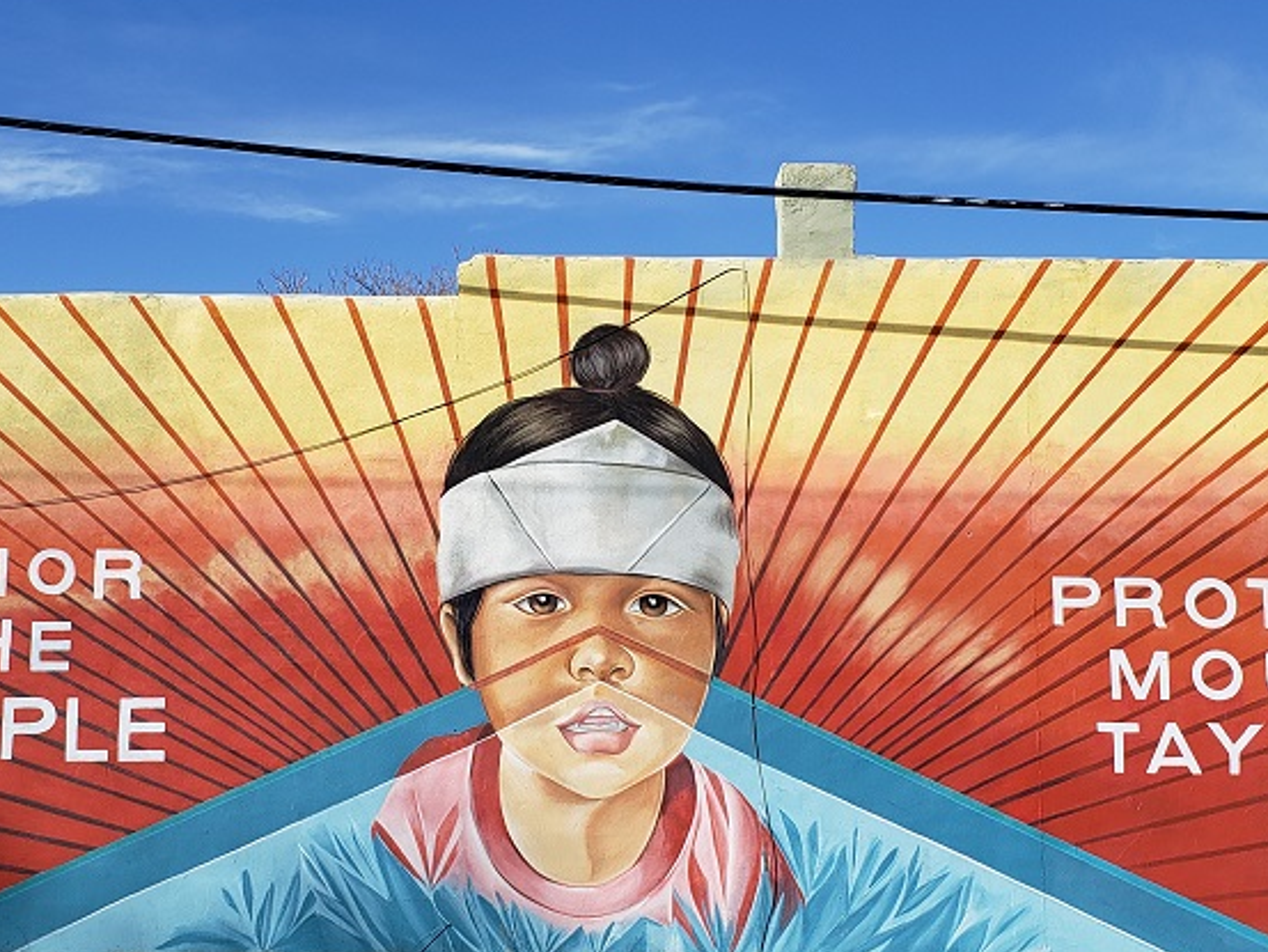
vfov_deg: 30.9
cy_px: 422
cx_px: 573
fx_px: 1722
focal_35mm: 47
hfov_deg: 40.4
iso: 50
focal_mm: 4.3
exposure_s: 1/1813
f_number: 2.4
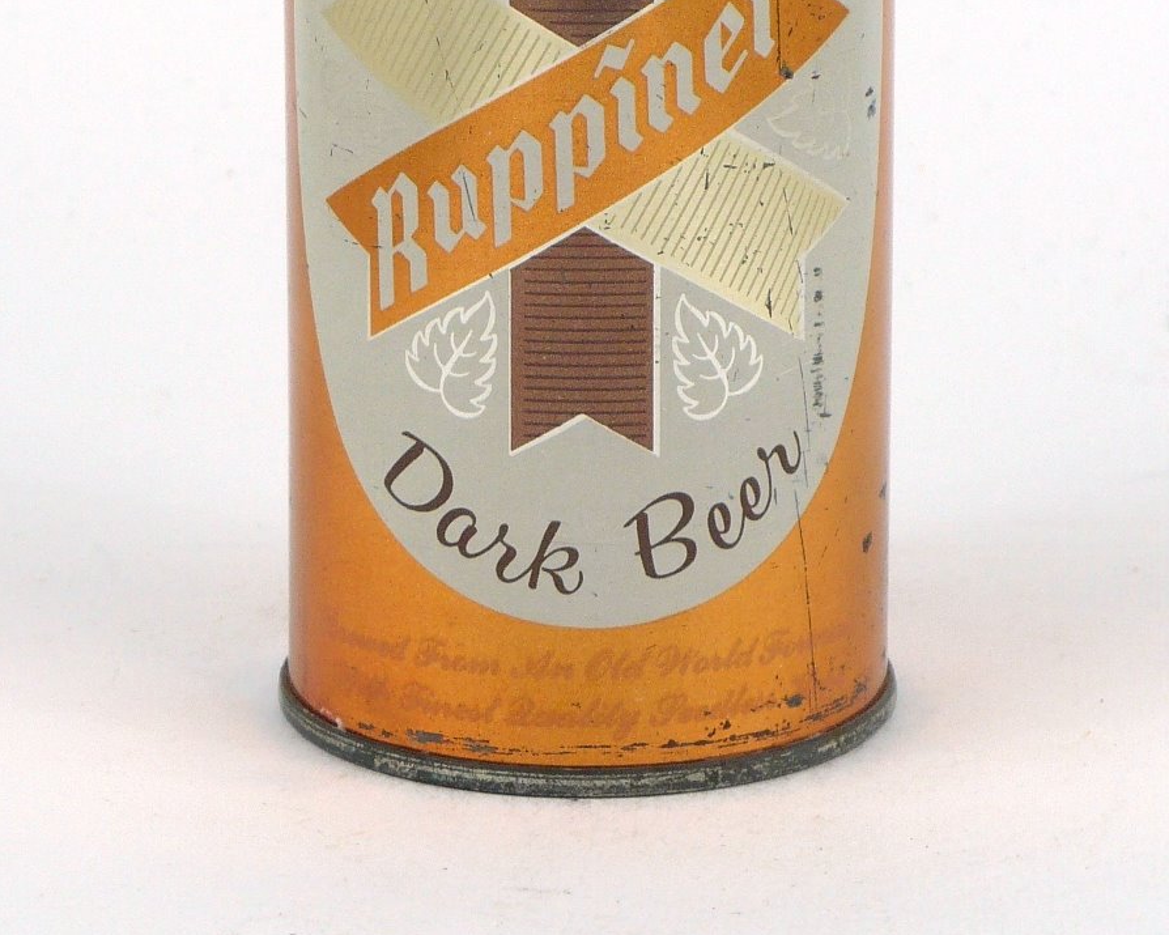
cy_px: 196
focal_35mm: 152
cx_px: 586
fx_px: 5258
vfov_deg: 10.1
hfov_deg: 12.7
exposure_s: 1/500
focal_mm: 12.9
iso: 100
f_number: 3.3
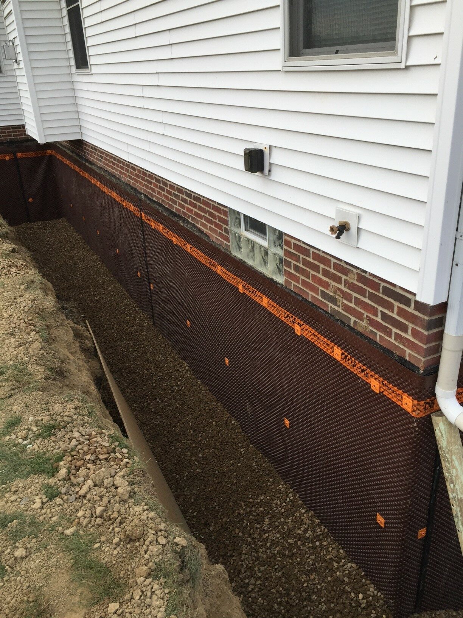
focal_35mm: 29
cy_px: 309
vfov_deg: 61.7
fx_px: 517
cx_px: 232
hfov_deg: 48.2
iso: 32
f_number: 2.2
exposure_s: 1/608
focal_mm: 4.15
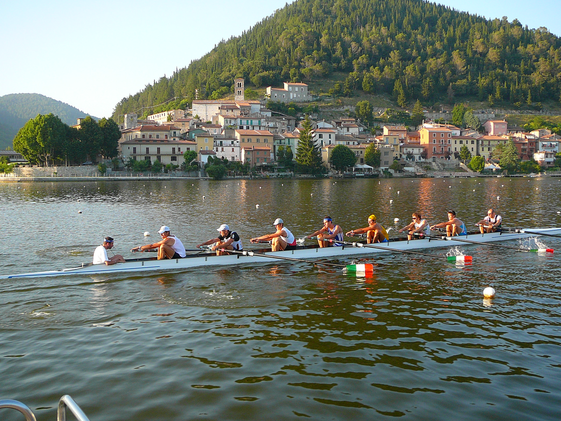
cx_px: 280
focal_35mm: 35
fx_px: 567
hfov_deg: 52.6
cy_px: 210
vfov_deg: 40.7
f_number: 2.8
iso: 80
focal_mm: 5.2
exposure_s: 1/250
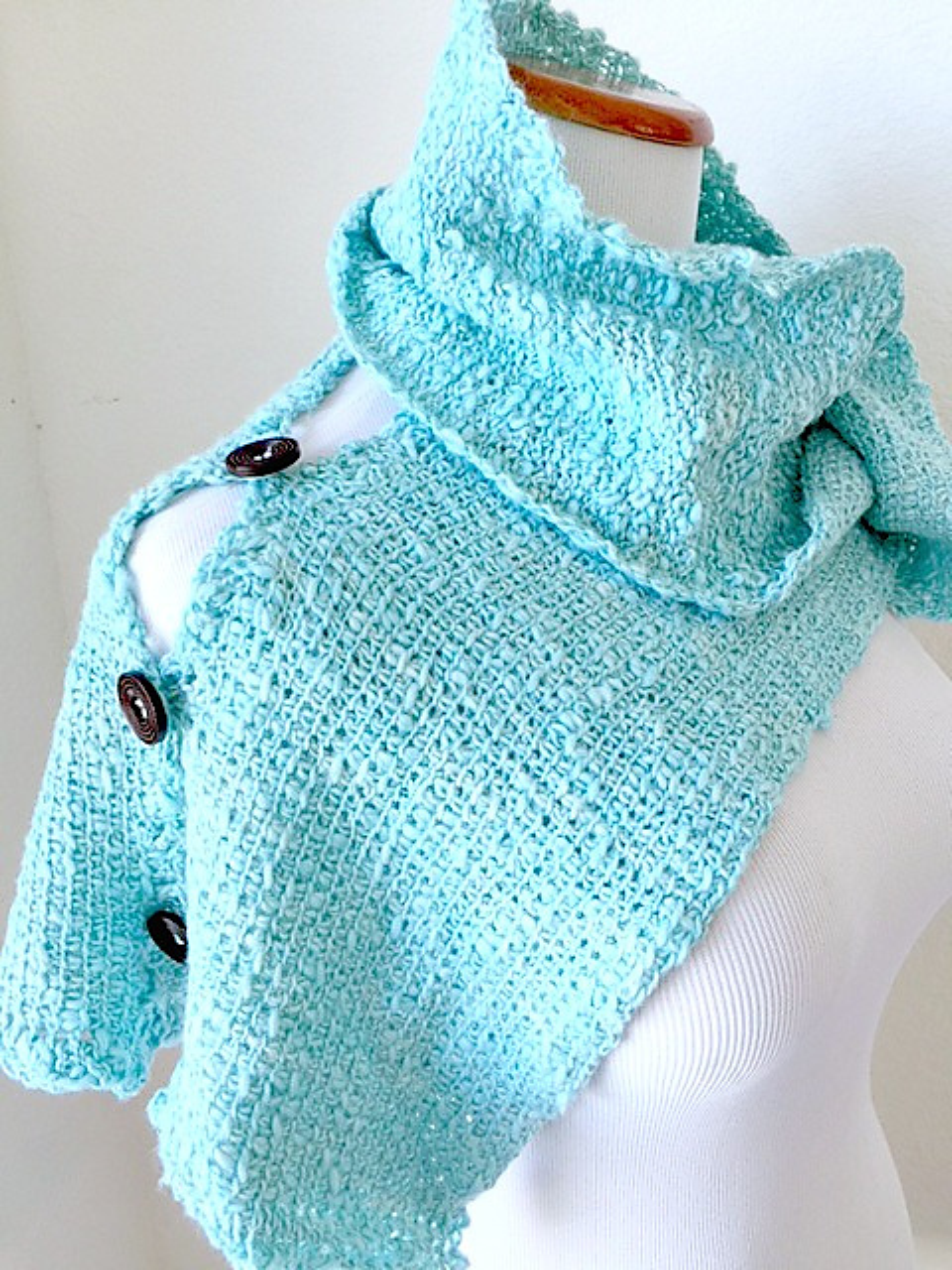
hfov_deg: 48.2
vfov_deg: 61.7
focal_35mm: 29
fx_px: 1063
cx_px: 476
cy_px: 635
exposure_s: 1/30
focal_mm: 4.15
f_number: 2.2
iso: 40
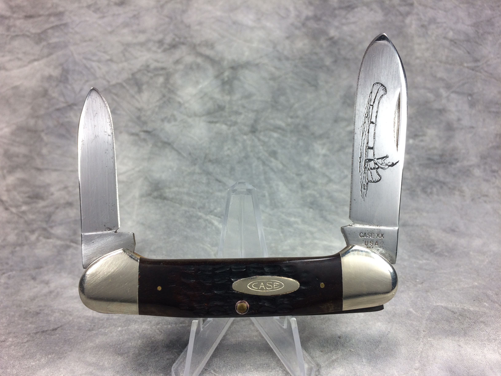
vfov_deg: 48.2
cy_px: 188
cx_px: 250
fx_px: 420
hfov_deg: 61.7
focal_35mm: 29
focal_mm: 4.15
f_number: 2.2
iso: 40
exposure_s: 1/120
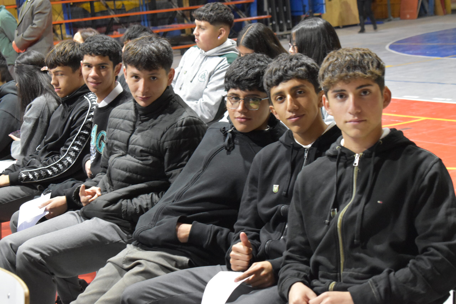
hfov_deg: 27.0
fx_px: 950
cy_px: 152
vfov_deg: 18.2
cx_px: 228
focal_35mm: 75
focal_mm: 50
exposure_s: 1/30
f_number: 5.6
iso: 4000
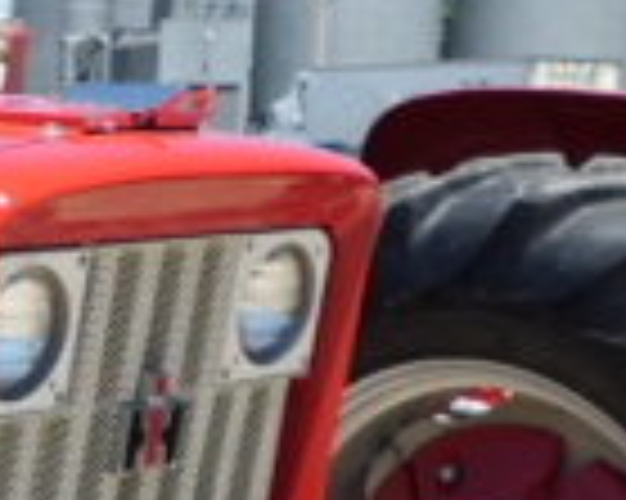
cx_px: -594
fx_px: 2166
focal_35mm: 117
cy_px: 595
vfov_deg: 12.8
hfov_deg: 14.1
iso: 64
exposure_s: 1/100
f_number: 8
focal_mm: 4.6
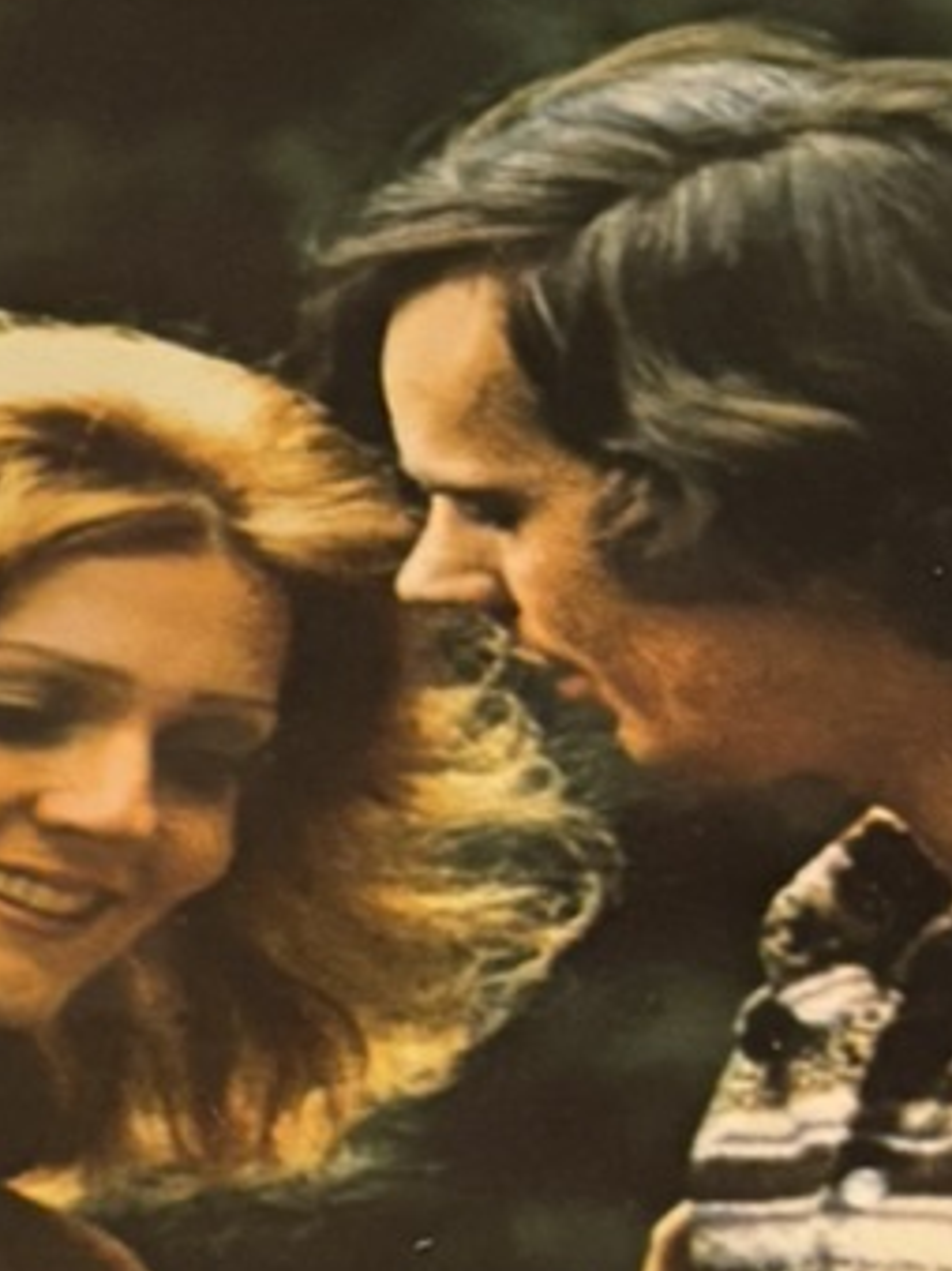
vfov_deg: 12.1
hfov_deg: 9.2
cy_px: 1860
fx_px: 5761
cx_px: -442
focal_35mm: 157
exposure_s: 1/60
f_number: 1.6
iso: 400
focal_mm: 5.96
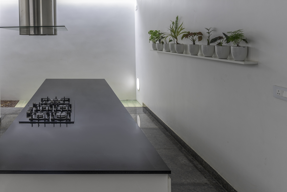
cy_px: 43
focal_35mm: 32
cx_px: 59
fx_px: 255
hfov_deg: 54.8
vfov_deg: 39.7
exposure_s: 1/3
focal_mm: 17
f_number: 8
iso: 100
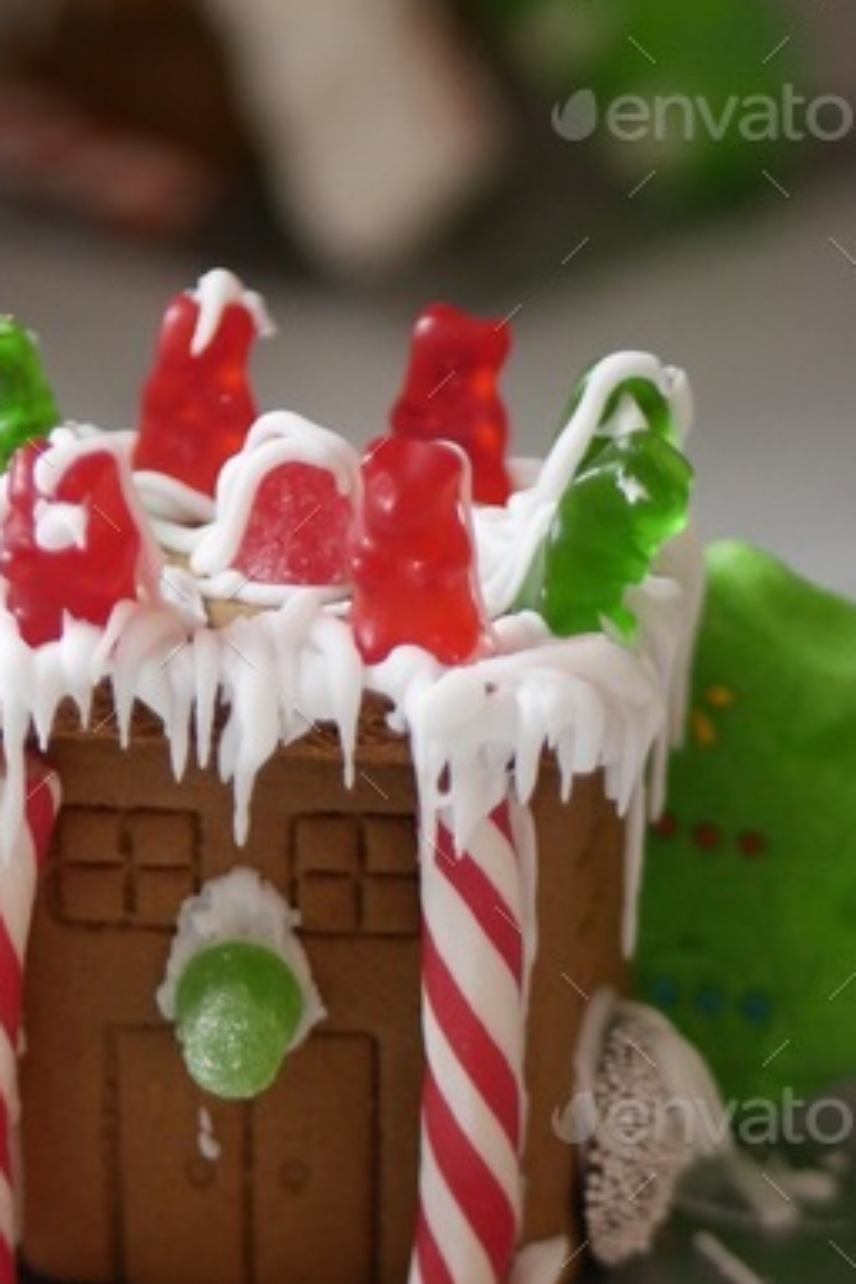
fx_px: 6526
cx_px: 191
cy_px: 930
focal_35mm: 183
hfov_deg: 7.5
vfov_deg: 11.2
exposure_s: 1/60
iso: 800
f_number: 1.7
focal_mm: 43
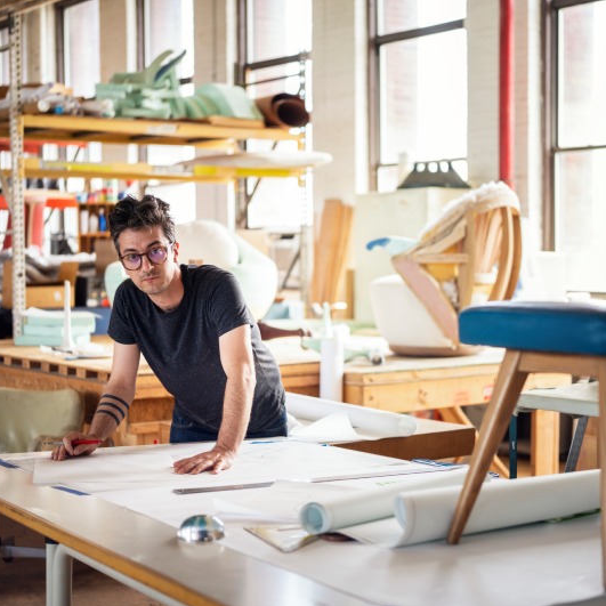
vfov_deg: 26.9
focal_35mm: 64
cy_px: 304
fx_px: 1268
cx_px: 371
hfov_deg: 26.8
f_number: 2
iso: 200
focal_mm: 50
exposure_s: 1/125
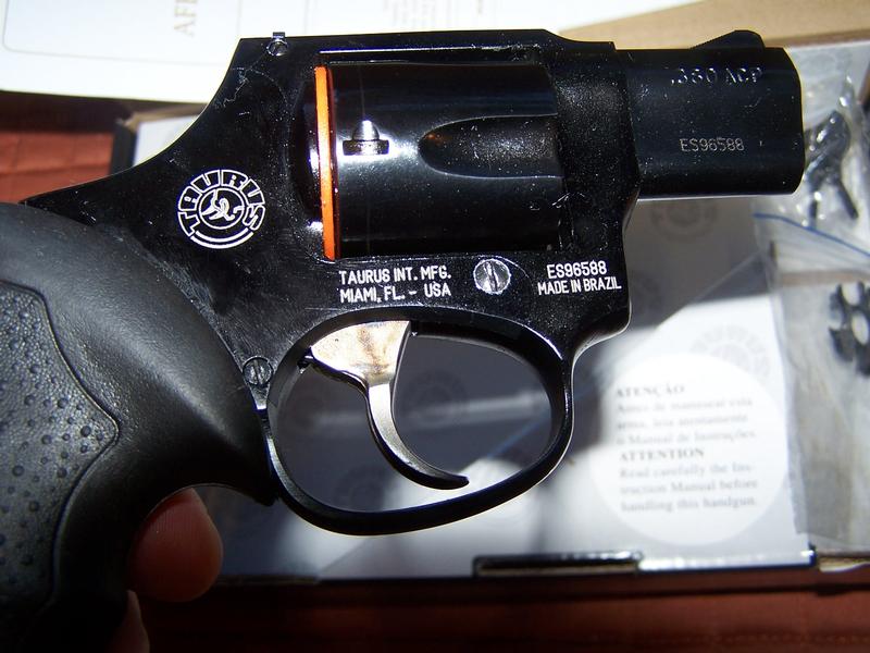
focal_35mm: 38
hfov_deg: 49.0
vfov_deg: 37.7
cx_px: 435
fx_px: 955
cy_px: 326
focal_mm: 6.3
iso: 80
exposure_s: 1/60
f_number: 2.8
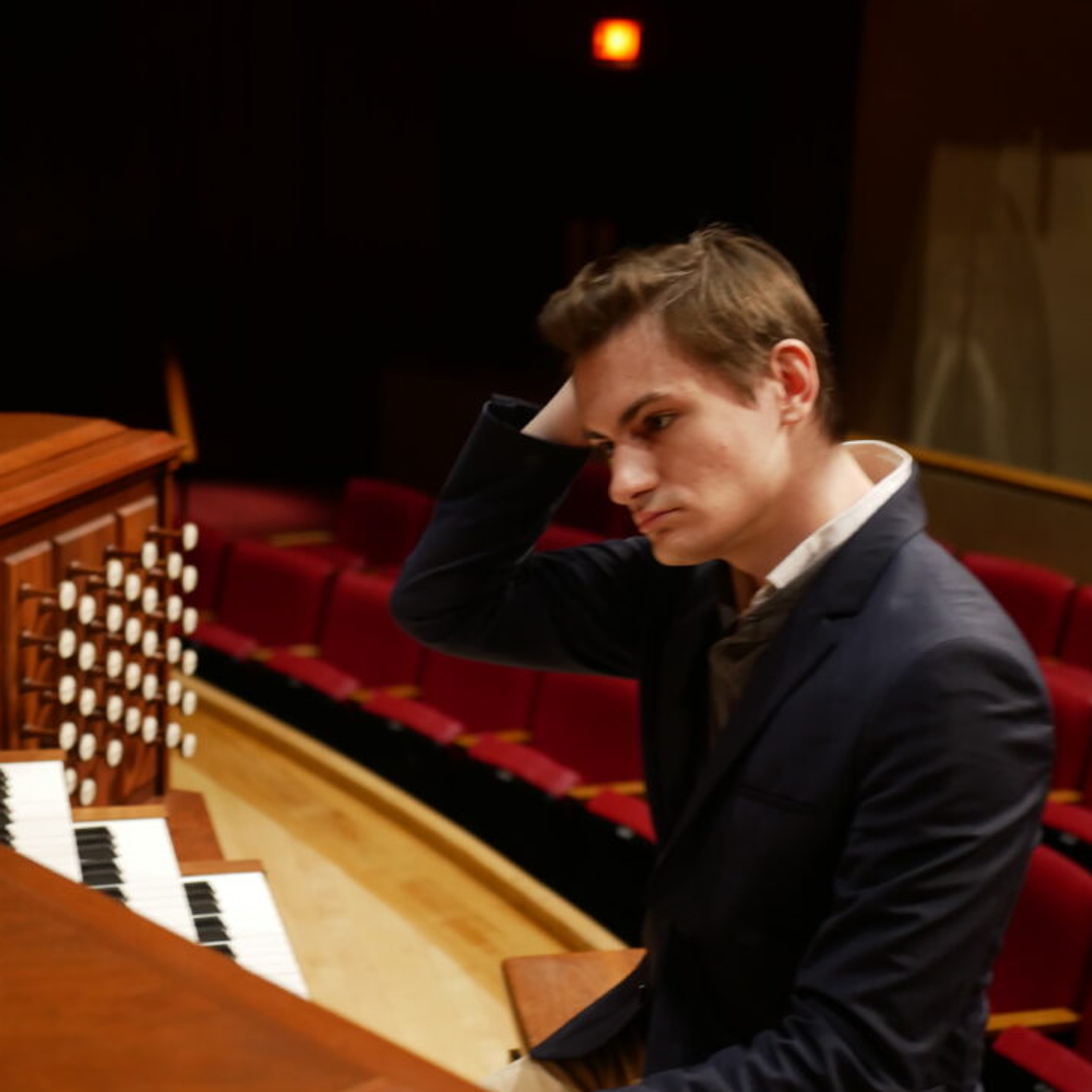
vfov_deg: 28.6
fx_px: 2141
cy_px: 546
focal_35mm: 60
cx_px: 547
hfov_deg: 28.6
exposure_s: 1/60
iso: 640
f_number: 2
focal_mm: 25
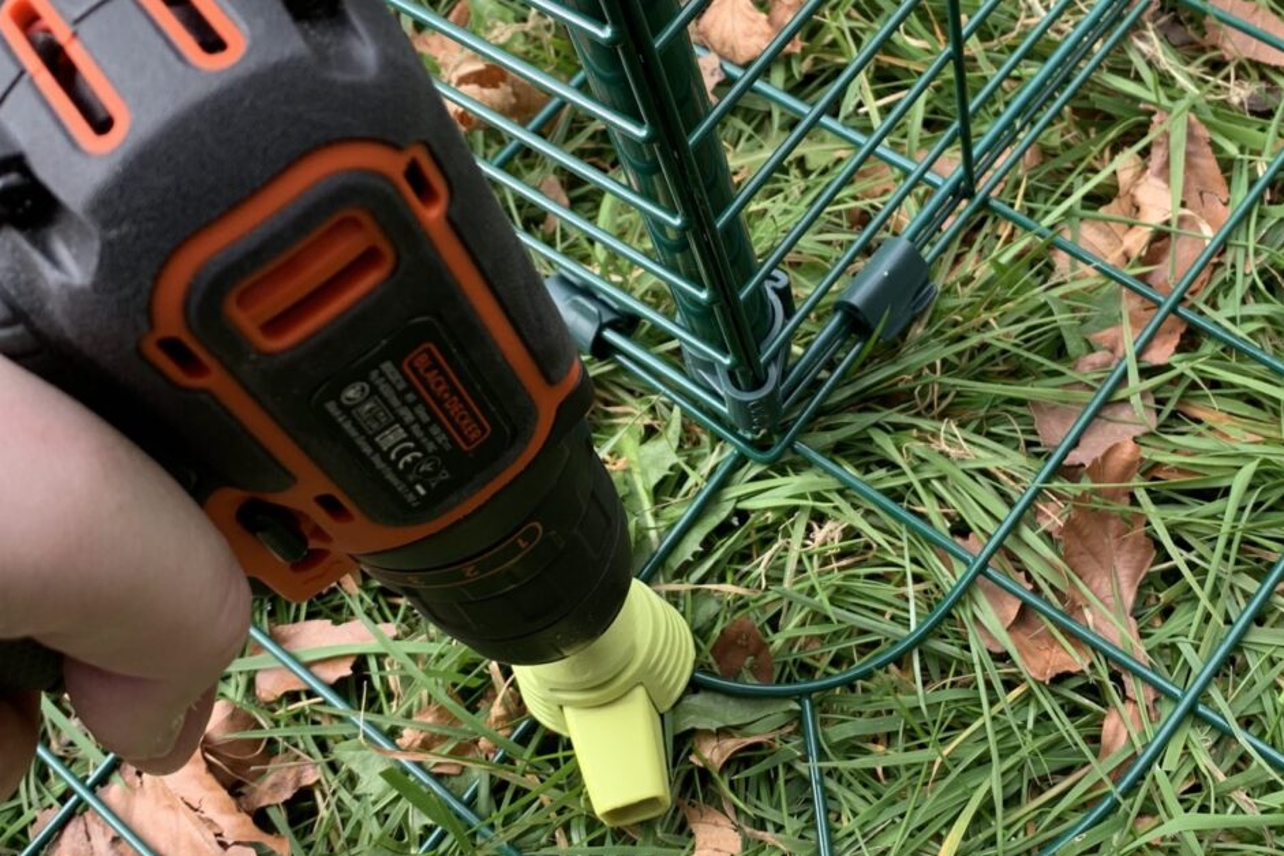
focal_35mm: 46
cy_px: 426
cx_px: 688
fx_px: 1640
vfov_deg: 29.2
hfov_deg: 42.7
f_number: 1.8
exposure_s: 1/125
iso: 25
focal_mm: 4.25
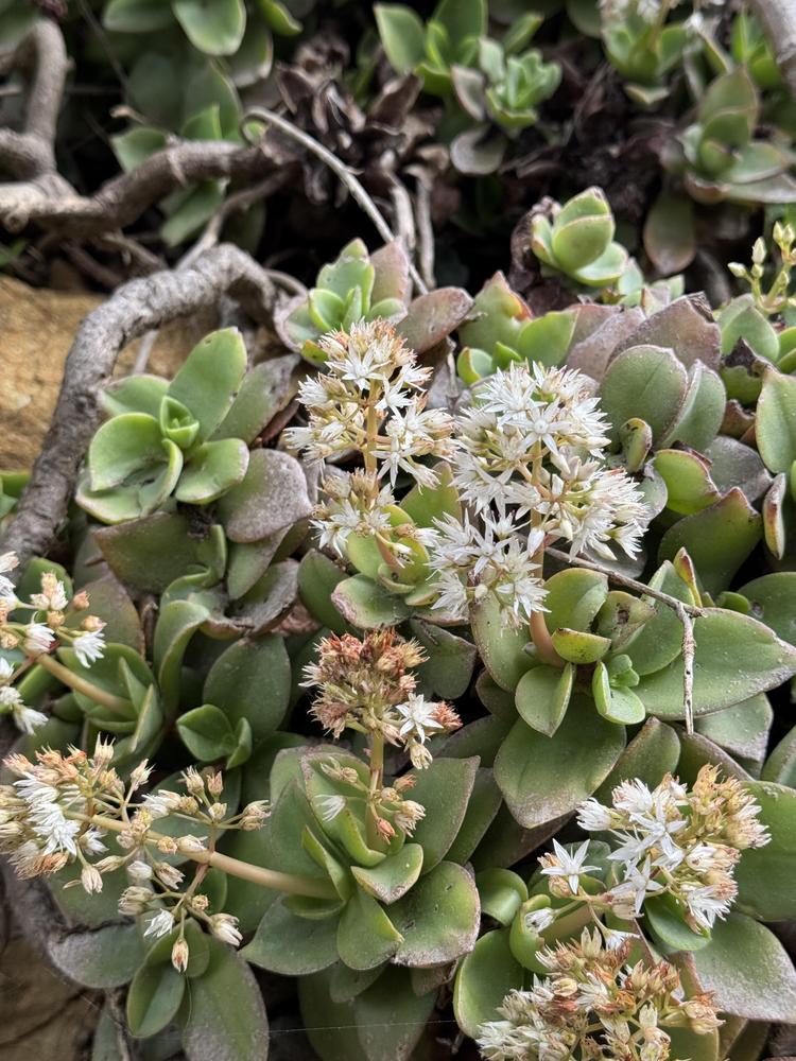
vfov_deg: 39.7
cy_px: 530
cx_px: 398
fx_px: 1472
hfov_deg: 30.3
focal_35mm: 48
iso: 64
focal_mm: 6.76
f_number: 1.78
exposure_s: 1/503
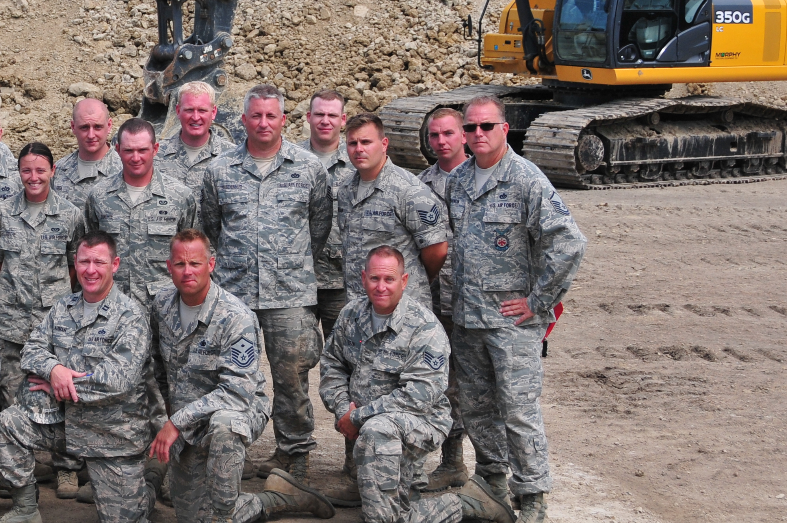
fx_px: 2249
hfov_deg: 19.4
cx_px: 63
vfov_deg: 13.2
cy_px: 99
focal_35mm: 103
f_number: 6.3
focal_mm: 32
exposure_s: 1/640
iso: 200
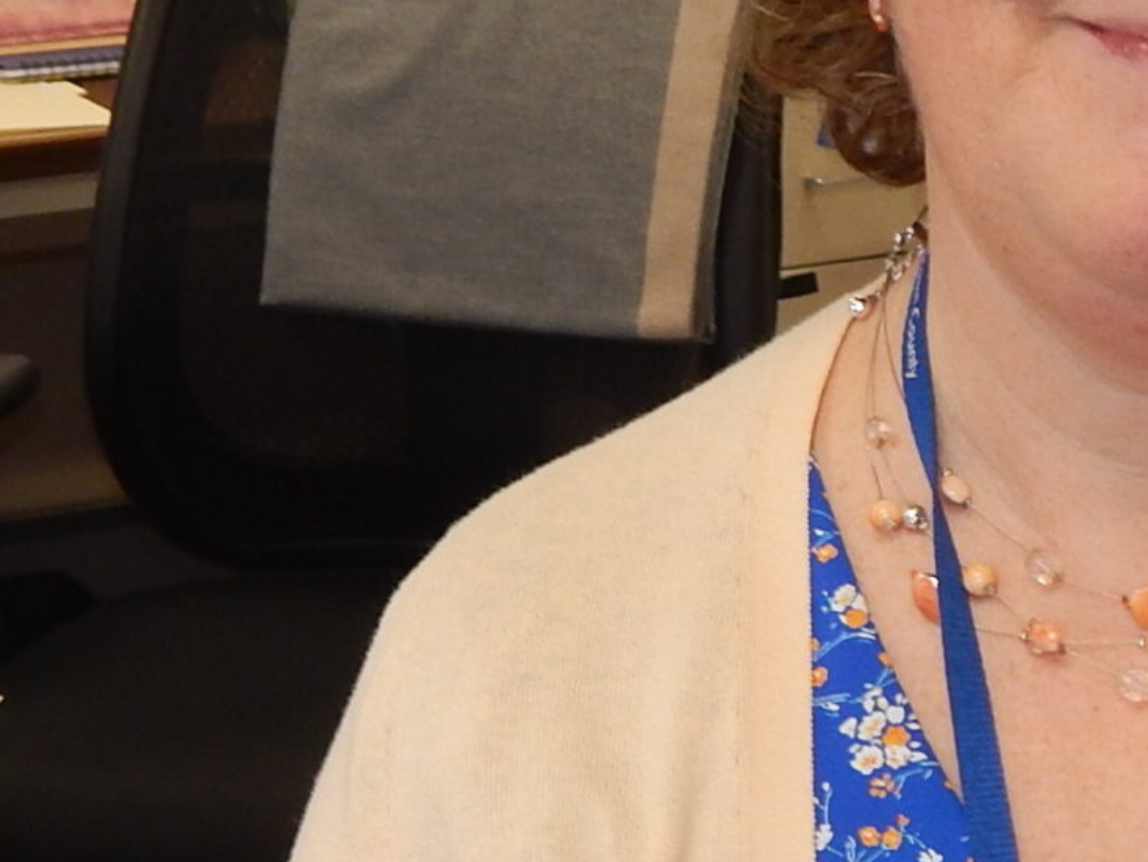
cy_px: 491
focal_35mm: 122
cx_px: 624
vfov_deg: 12.2
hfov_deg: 16.1
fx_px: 4047
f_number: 3.3
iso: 200
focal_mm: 6.1
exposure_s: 1/30
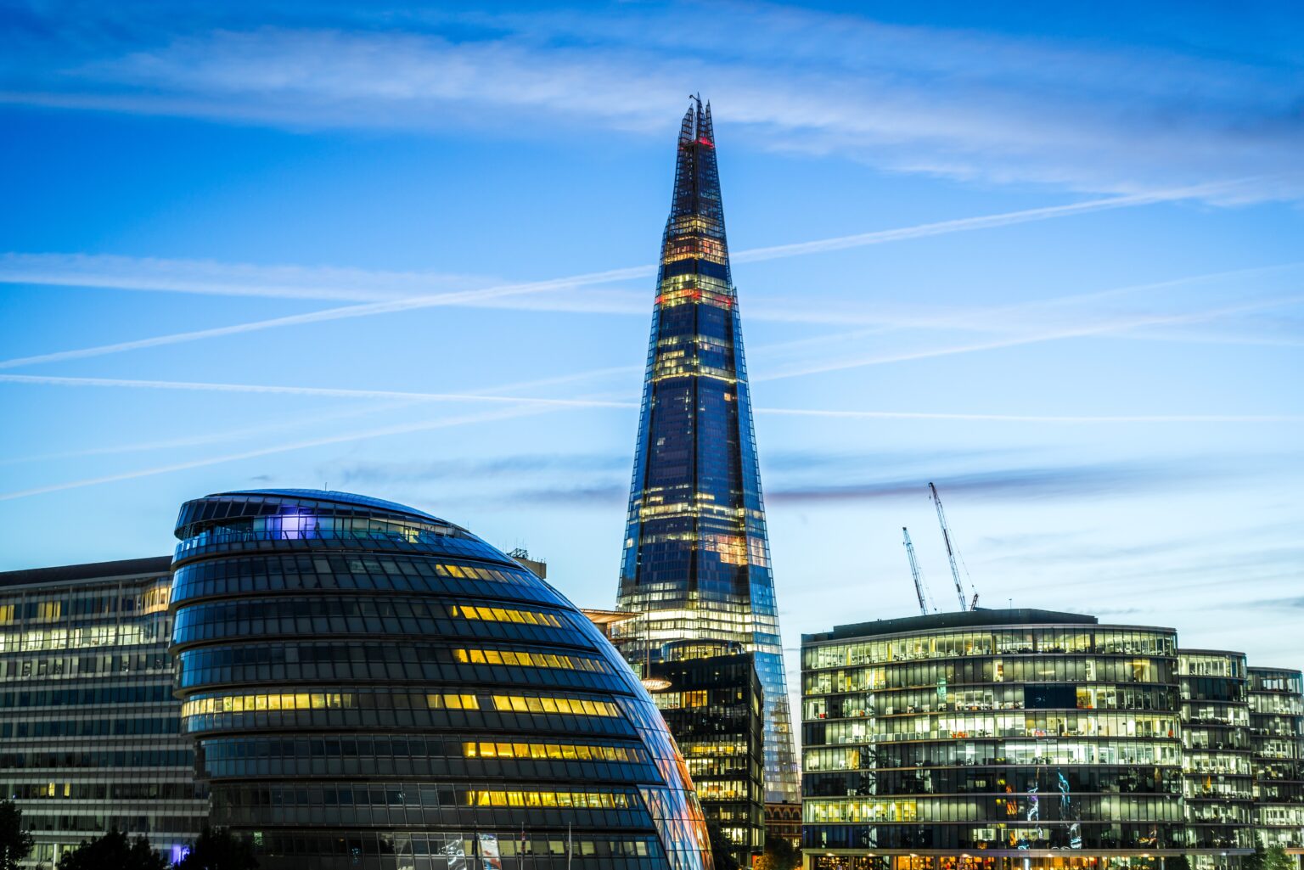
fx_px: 1812
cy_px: 435
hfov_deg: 39.6
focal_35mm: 50
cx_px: 652
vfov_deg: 27.0
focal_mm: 50
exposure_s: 6
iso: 100
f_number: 7.1
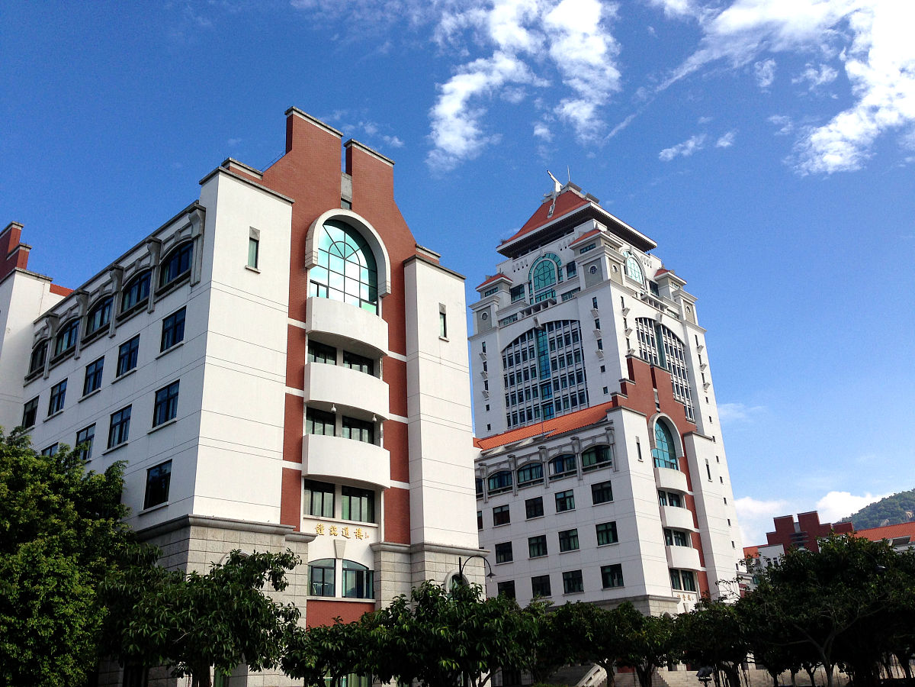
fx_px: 872
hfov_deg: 55.4
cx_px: 458
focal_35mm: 33
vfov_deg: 42.9
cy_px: 344
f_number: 2.4
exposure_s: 1/1550
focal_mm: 4.13
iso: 50
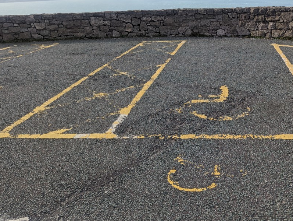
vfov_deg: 39.7
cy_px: 104
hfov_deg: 49.7
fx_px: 305
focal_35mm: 36
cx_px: 210
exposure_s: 1/1664
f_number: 1.85
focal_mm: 6.81
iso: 46
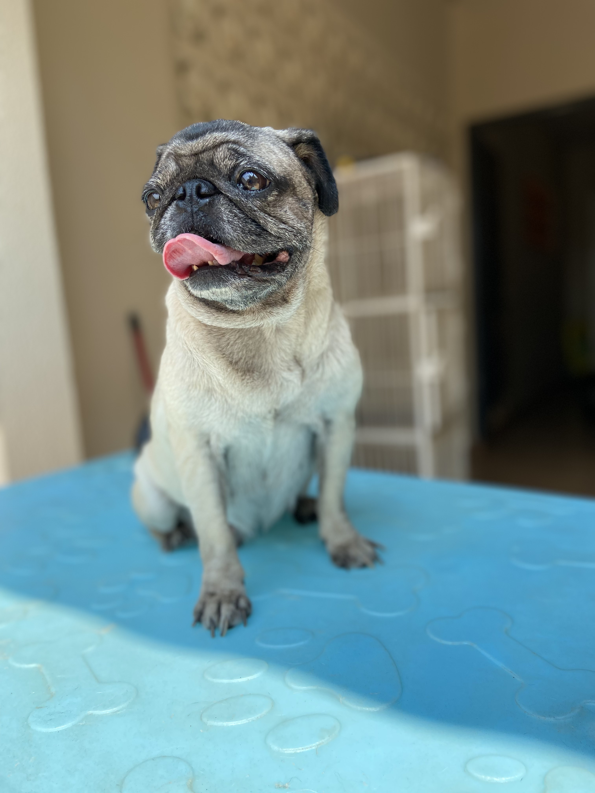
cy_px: 396
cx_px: 298
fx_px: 596
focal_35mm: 26
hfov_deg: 53.1
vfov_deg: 67.3
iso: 32
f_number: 1.8
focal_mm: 4.25
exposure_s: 1/919
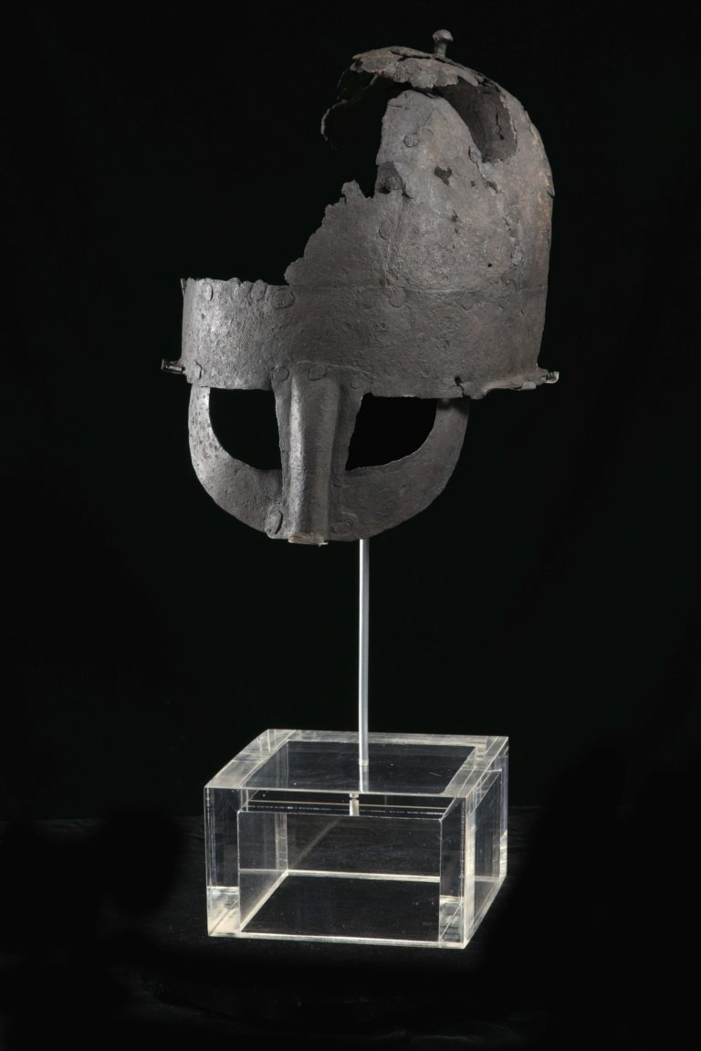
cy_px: 526
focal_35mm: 92
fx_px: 2685
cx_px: 350
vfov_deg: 22.1
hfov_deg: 14.9
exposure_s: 1
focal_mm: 92
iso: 100
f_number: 14
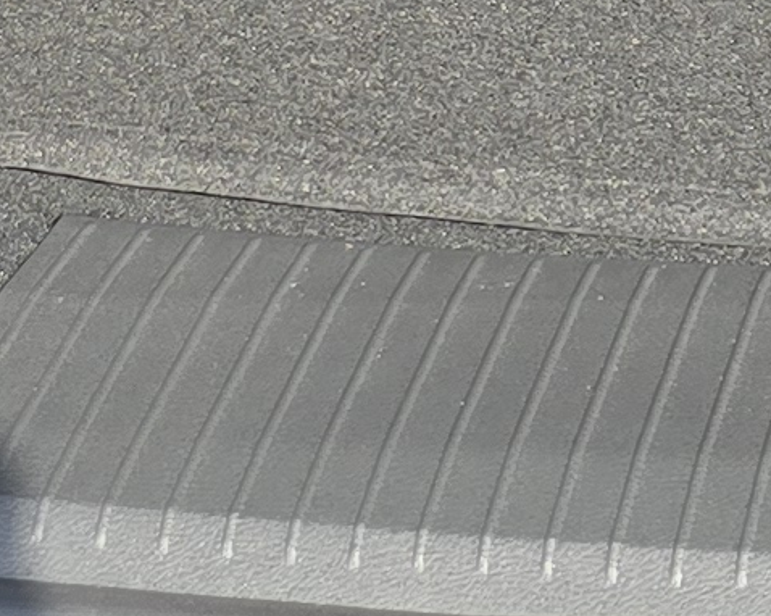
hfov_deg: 9.5
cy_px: -1084
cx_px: 1584
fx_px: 4288
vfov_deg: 7.4
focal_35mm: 188
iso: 12
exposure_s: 1/295
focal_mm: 6.3
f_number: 1.7
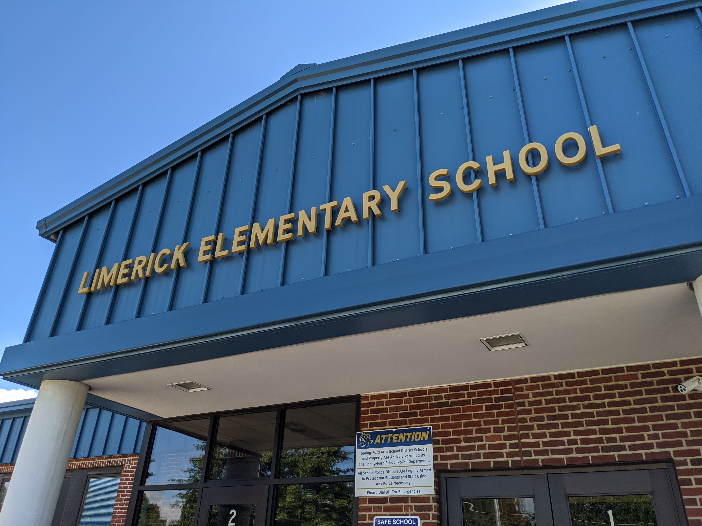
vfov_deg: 51.4
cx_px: 351
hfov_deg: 65.3
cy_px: 263
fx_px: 548
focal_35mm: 27
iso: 45
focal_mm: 4.38
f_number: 1.73
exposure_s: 1/1381
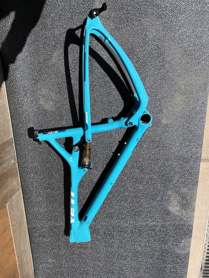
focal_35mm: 26
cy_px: 139
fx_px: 209
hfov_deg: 53.1
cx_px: 104
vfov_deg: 67.3
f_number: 1.8
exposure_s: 1/1996
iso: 32
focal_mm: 4.25
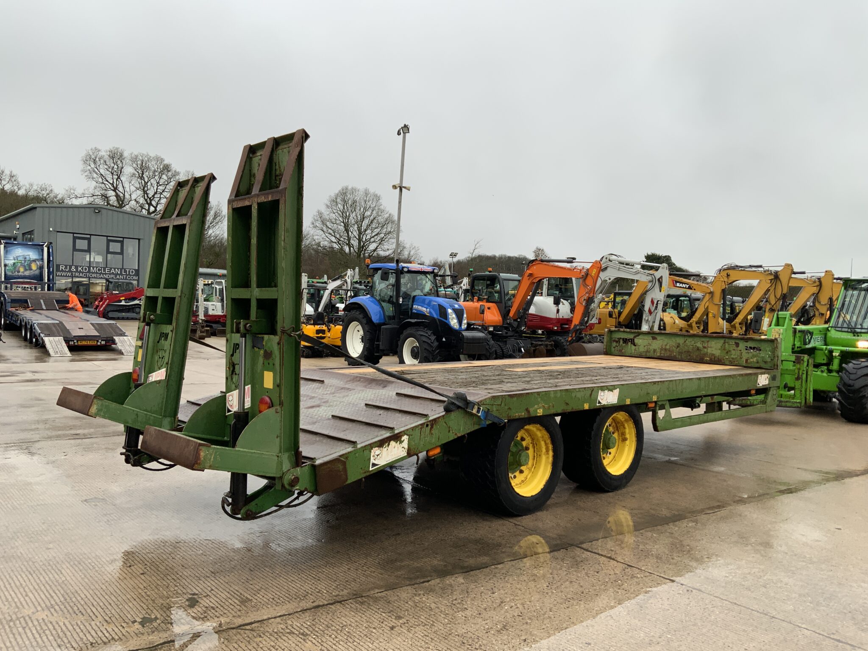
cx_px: 434
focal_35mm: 29
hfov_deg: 61.7
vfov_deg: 48.2
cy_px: 326
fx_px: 727
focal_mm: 3
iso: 16
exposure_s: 1/179
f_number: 1.8
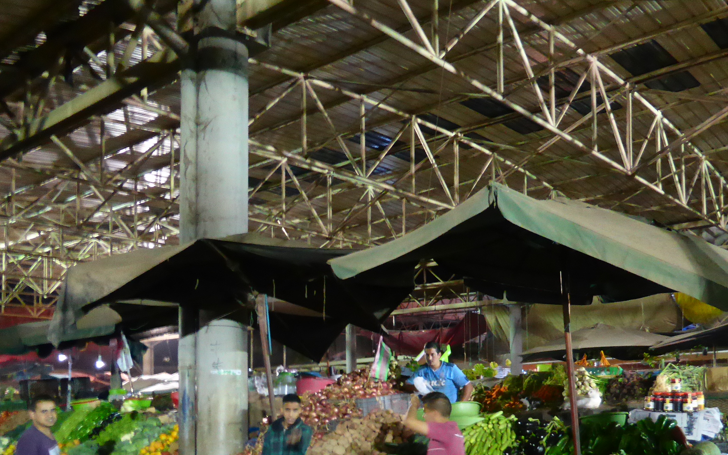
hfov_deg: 48.4
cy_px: 363
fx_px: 794
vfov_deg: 31.2
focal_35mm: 40
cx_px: 488
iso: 640
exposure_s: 1/8
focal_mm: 4.3
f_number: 3.3
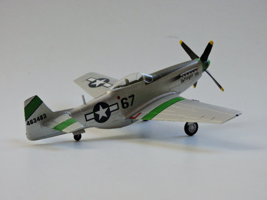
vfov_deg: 12.9
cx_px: 134
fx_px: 887
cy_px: 100
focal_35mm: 115
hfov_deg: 17.1
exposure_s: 1/200
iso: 1600
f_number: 5
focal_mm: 20.6
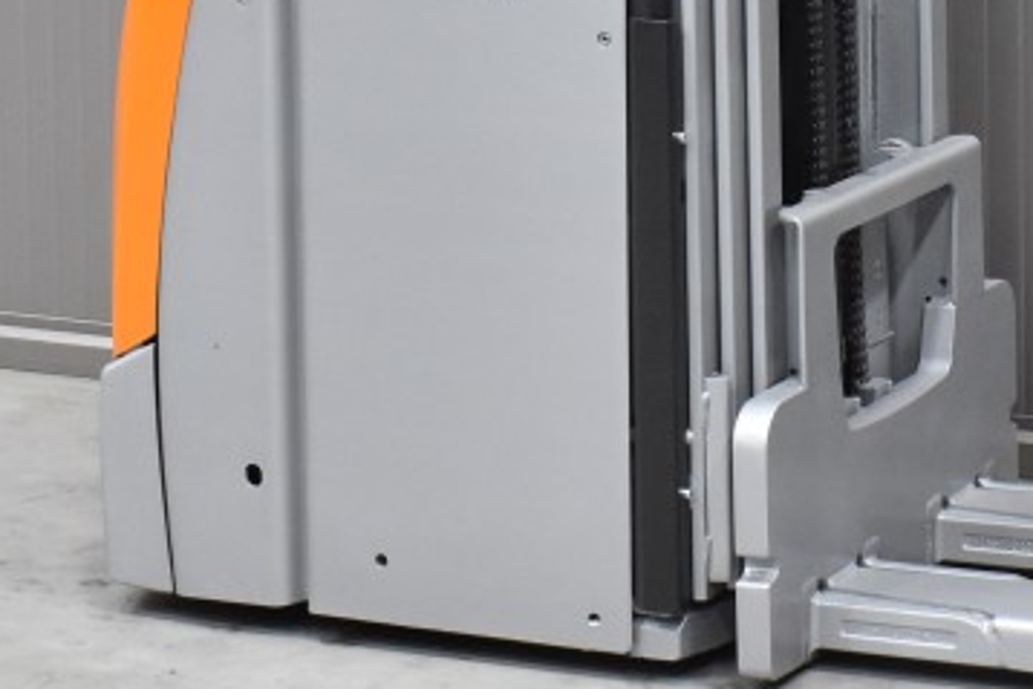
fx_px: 3894
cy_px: -225
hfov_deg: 15.0
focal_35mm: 136
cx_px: 782
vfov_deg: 9.9
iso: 1600
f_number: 5.6
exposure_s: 1/30
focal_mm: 27
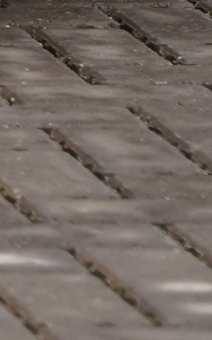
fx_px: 5481
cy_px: -637
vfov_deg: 3.5
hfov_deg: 2.1
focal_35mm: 593
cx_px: -1054
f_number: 2.8
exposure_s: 1/60
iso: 250
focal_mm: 63.3
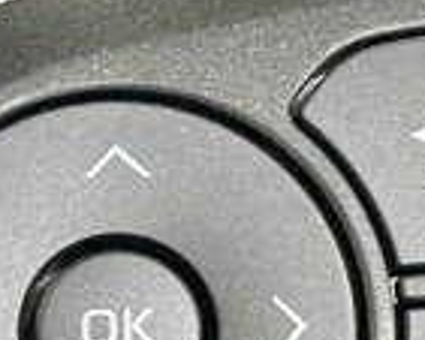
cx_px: 157
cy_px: 289
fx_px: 4292
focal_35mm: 341
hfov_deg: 5.7
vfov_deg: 4.5
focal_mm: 6.86
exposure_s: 1/30
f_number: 1.78
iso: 400
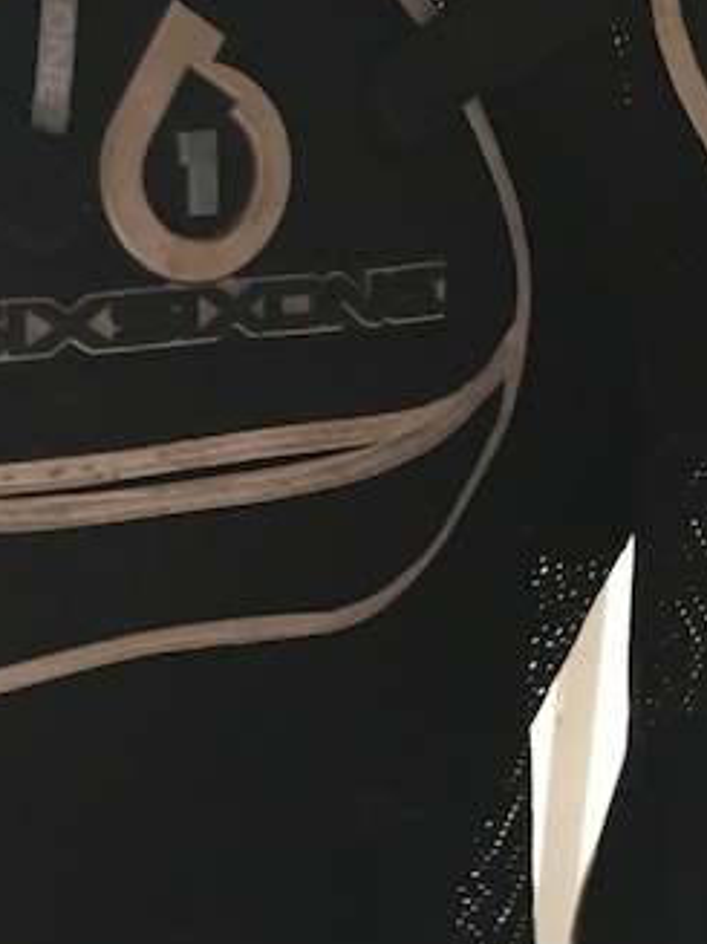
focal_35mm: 71
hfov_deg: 20.3
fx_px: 1935
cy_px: 525
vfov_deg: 27.4
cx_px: 66
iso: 250
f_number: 2.2
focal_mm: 4.15
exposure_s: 1/17
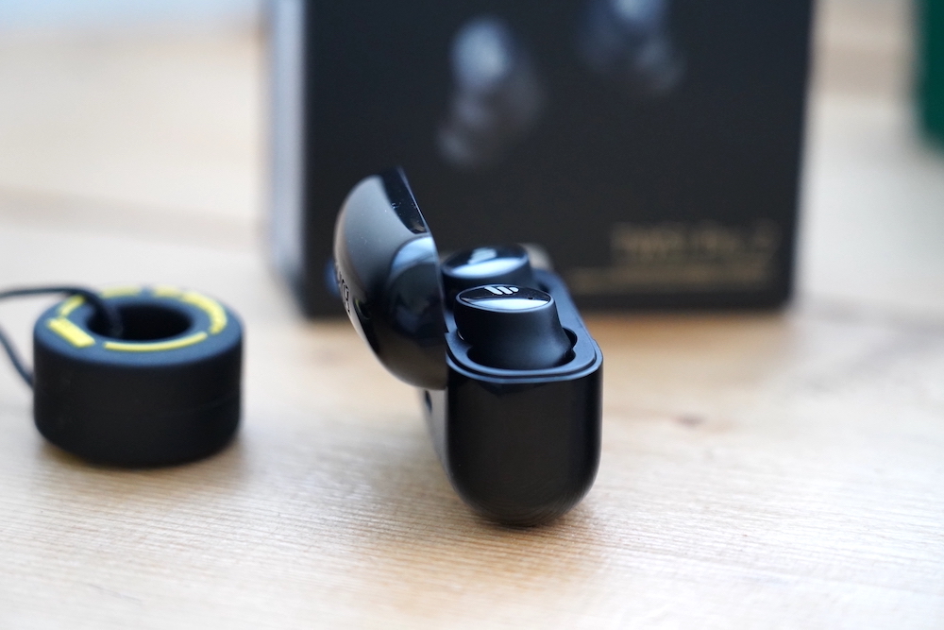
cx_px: 472
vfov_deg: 13.0
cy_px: 315
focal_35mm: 105
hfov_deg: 19.5
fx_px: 2754
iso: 5000
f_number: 4
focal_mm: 105
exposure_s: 1/80
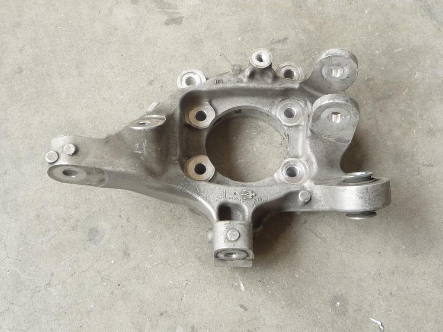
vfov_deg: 29.1
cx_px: 222
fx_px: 640
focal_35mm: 50
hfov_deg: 38.2
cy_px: 166
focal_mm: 5
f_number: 3.4
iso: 100
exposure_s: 1/60
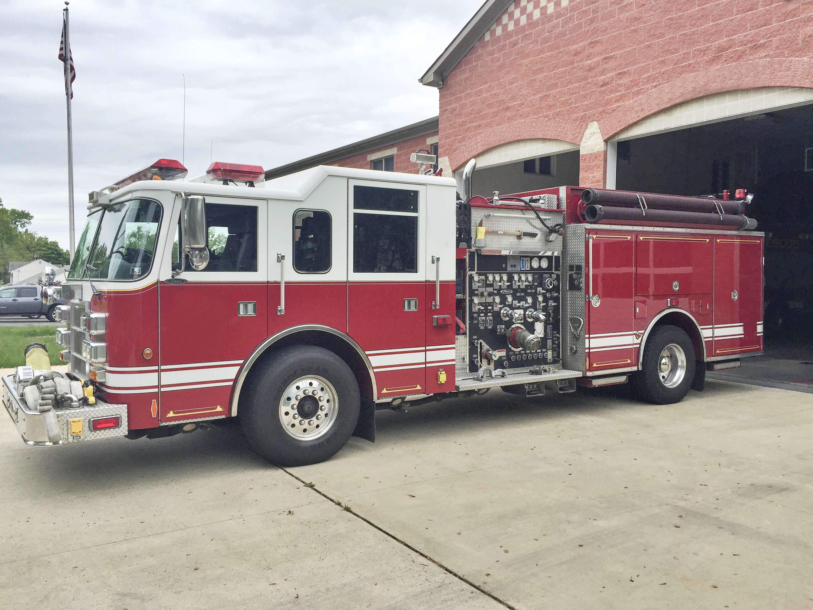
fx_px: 681
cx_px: 406
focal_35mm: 29
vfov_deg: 48.2
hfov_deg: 61.7
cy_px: 305
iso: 32
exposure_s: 1/1200
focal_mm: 4.15
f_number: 2.2
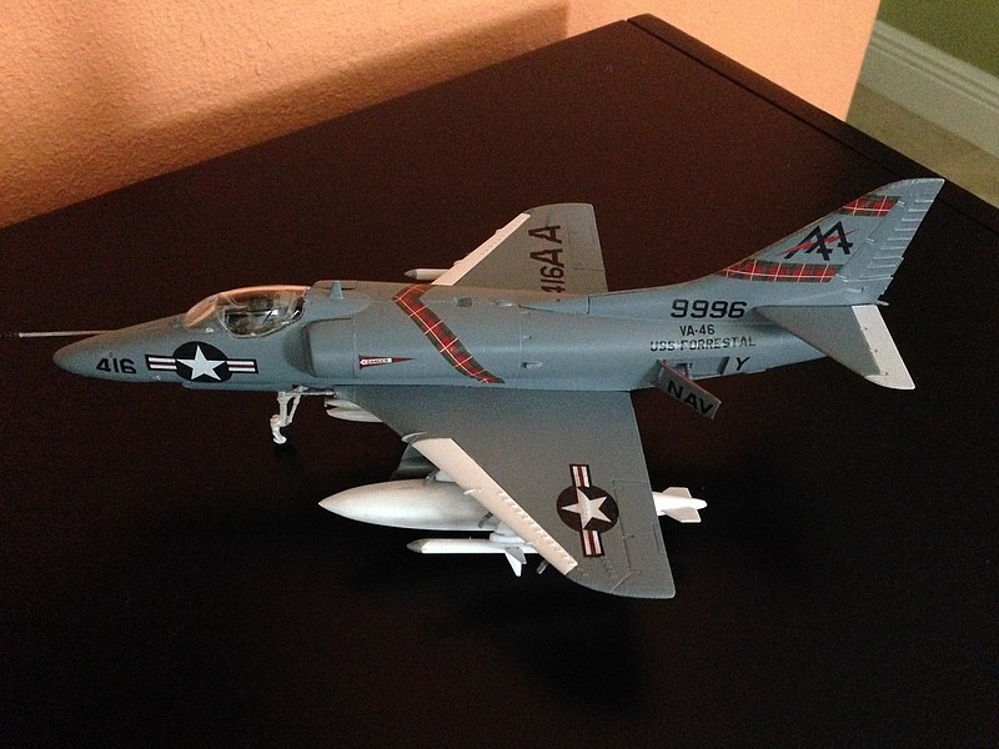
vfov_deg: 42.9
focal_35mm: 33
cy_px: 374
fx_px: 952
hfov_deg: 55.4
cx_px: 500
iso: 800
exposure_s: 1/15
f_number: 2.4
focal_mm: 4.12
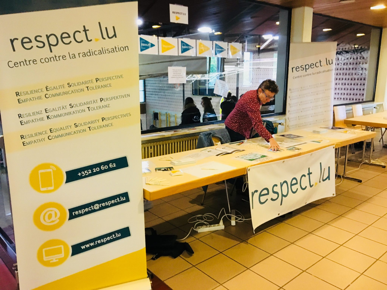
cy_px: 145
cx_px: 194
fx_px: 324
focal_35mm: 29
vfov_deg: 48.2
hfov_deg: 61.7
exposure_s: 1/17
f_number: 2.2
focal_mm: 4.15
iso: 250
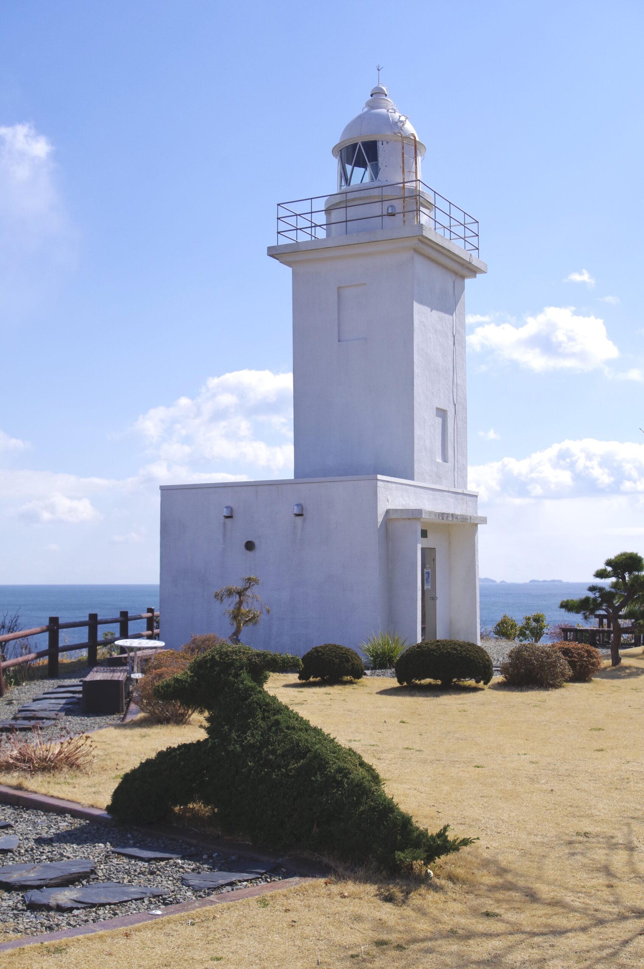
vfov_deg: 43.6
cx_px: 322
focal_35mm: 45
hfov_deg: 29.8
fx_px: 1210
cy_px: 484
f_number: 8
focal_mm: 30
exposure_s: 1/800
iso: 200
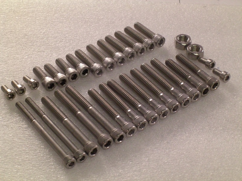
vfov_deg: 15.6
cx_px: 121
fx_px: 664
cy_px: 90
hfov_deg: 20.7
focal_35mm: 95
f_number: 4.8
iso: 800
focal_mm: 19.7
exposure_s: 1/100
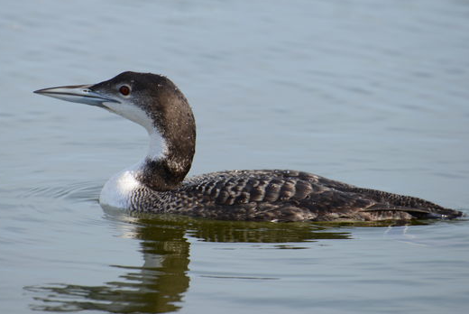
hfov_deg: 4.2
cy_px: 139
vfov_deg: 2.8
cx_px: 232
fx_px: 6417
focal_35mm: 492
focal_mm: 400
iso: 100
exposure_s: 1/250
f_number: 8
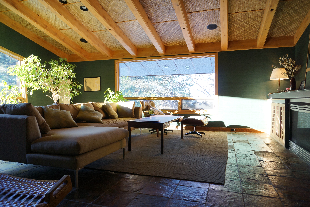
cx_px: 155
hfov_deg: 73.7
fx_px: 207
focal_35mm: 24
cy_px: 104
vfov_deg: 53.1
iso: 320
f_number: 4
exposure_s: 1/60
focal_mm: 16
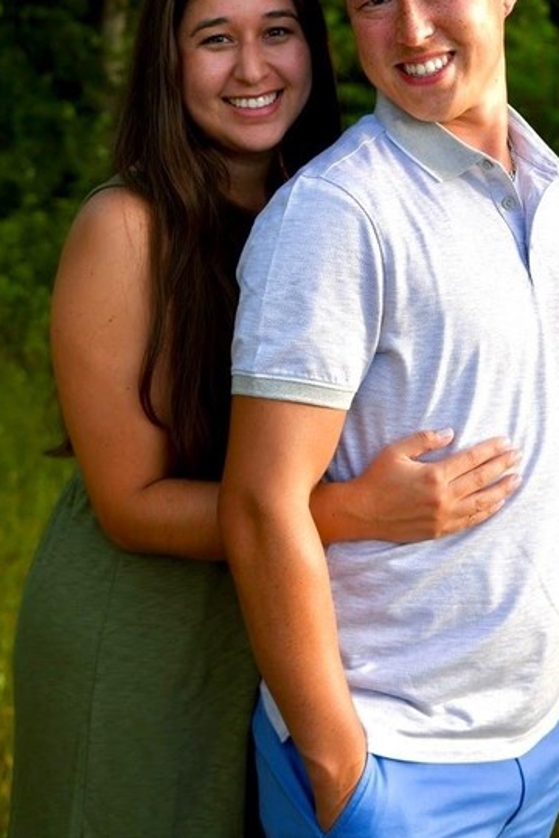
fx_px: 1584
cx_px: 293
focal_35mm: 68
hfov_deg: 20.0
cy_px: 290
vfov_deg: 29.5
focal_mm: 34
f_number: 2.8
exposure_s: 1/500
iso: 100
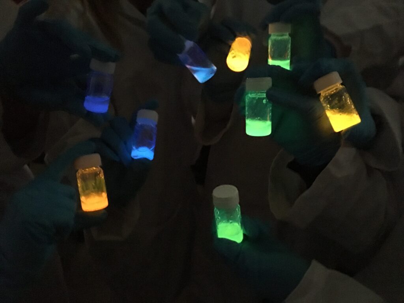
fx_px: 338
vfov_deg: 48.2
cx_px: 202
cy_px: 152
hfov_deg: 61.7
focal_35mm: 29
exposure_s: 1/17
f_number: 2.2
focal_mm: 4.15
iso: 2000
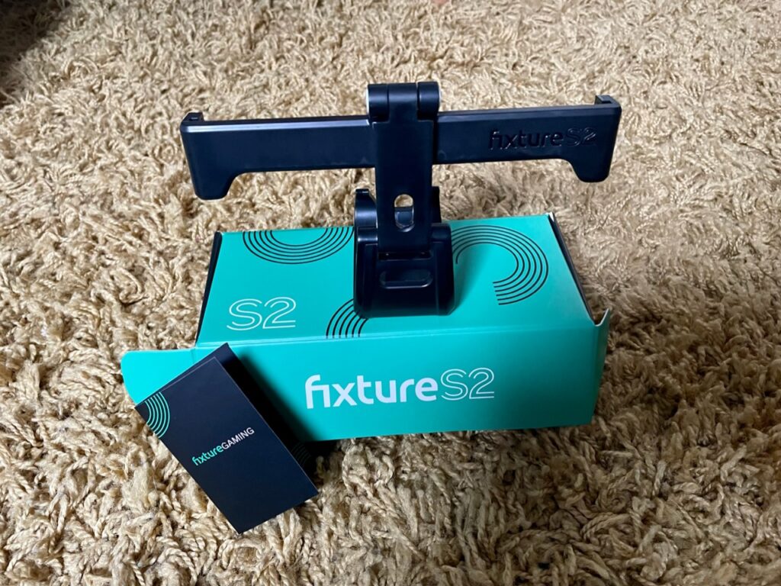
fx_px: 587
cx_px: 390
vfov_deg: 53.1
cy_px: 293
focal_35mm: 26
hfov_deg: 67.3
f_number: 1.6
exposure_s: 1/40
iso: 640
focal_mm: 4.2
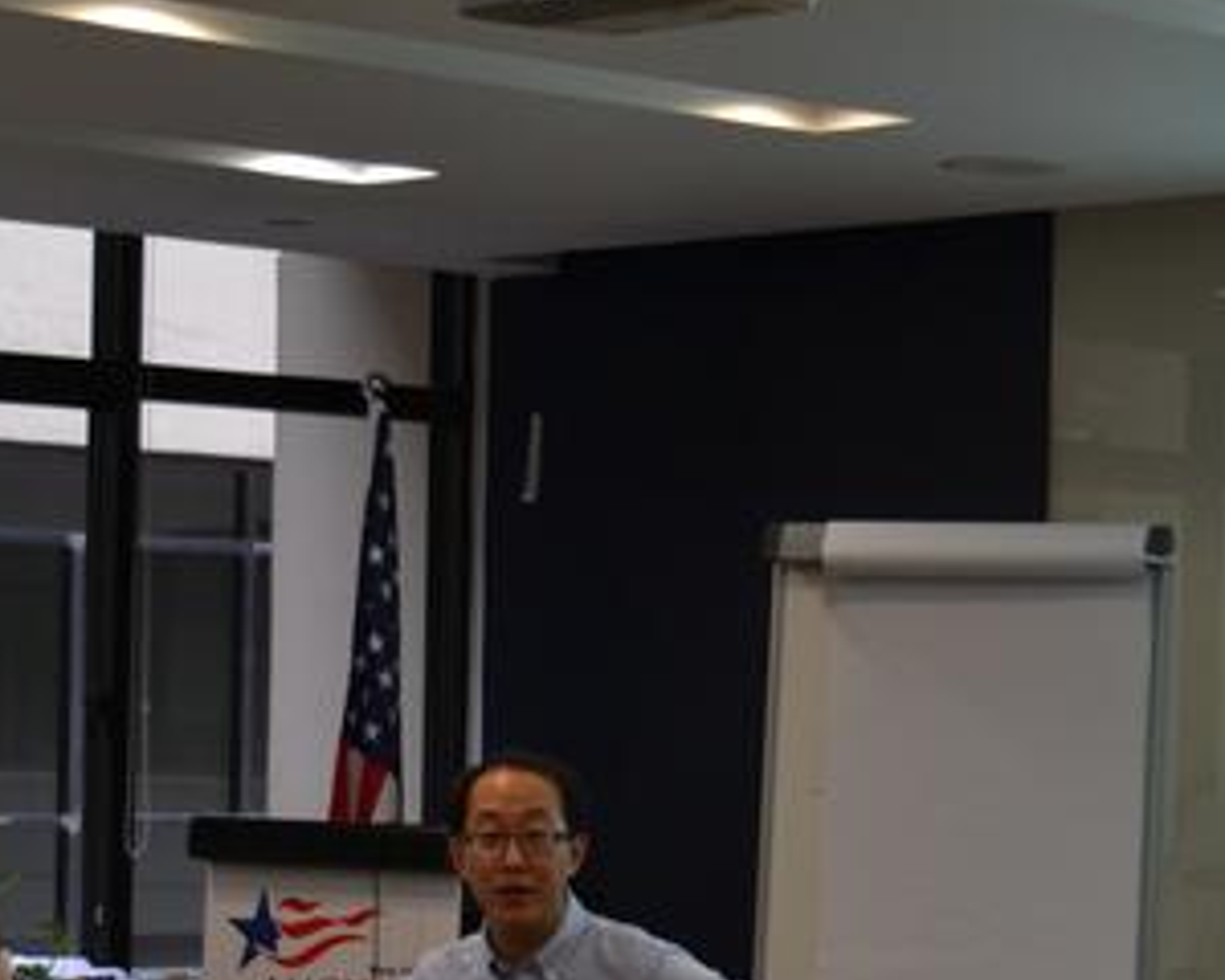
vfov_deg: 12.8
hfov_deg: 15.8
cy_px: 782
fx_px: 4351
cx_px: 1131
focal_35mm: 120
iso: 400
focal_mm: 32
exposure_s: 1/30
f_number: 3.8
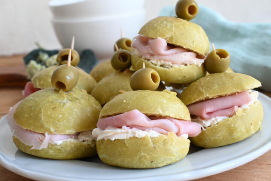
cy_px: 90
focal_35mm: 55
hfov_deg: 36.3
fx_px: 414
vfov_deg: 24.6
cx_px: 136
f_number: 8
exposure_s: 1/20
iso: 1250
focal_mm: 37
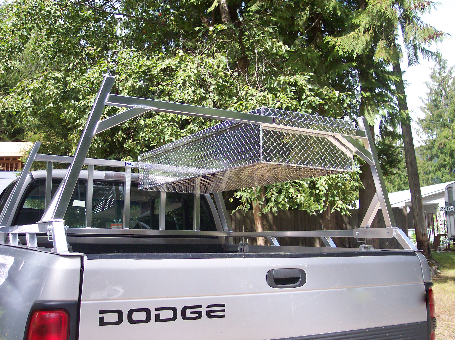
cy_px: 170
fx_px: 499
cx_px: 228
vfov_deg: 37.7
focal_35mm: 38
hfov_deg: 49.0
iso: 120
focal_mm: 8
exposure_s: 1/500
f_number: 2.8
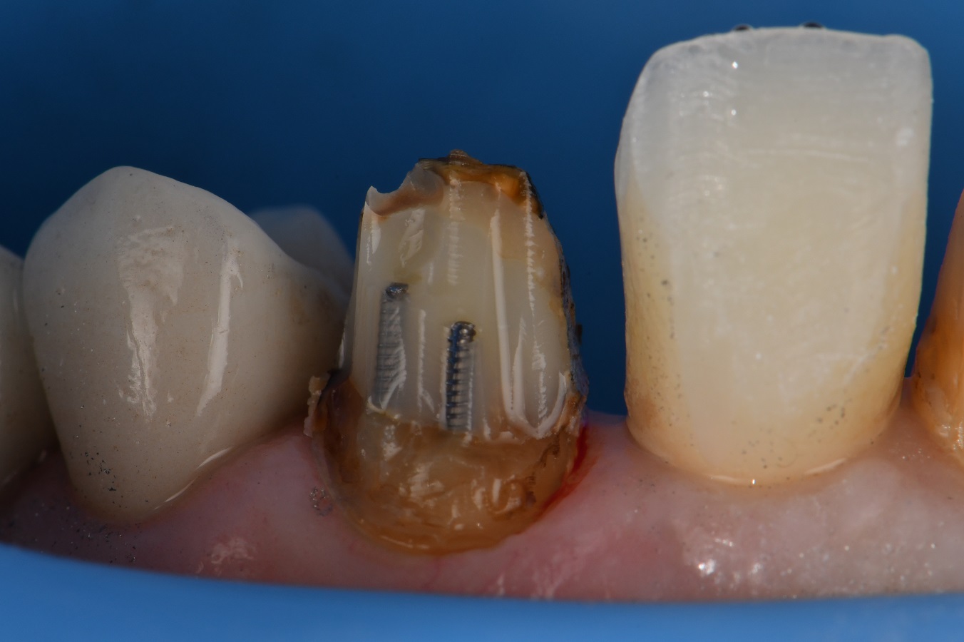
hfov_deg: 13.1
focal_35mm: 157
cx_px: 482
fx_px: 4202
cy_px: 321
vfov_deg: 8.7
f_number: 32
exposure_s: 1/160
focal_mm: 105
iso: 200
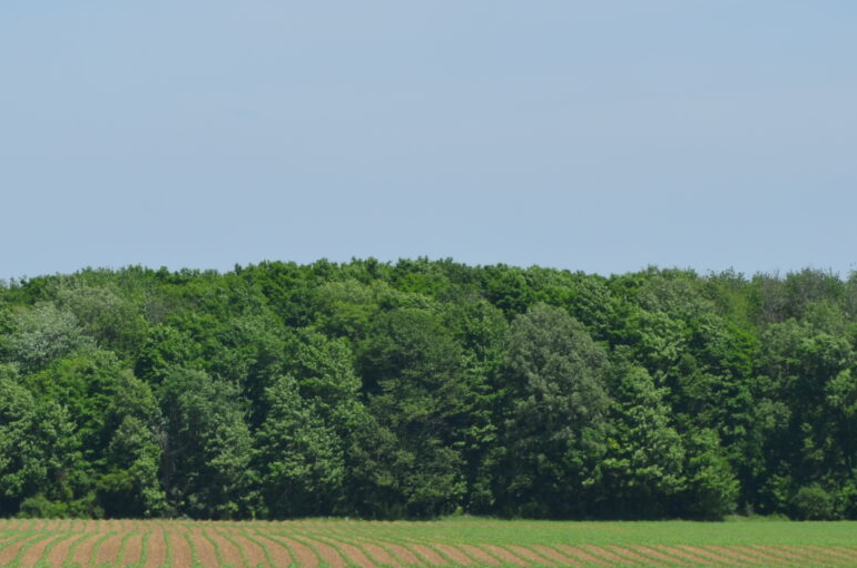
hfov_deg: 5.7
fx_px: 8671
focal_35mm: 365
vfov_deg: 3.7
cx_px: 311
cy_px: 436
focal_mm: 122
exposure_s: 1/320
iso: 100
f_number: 9
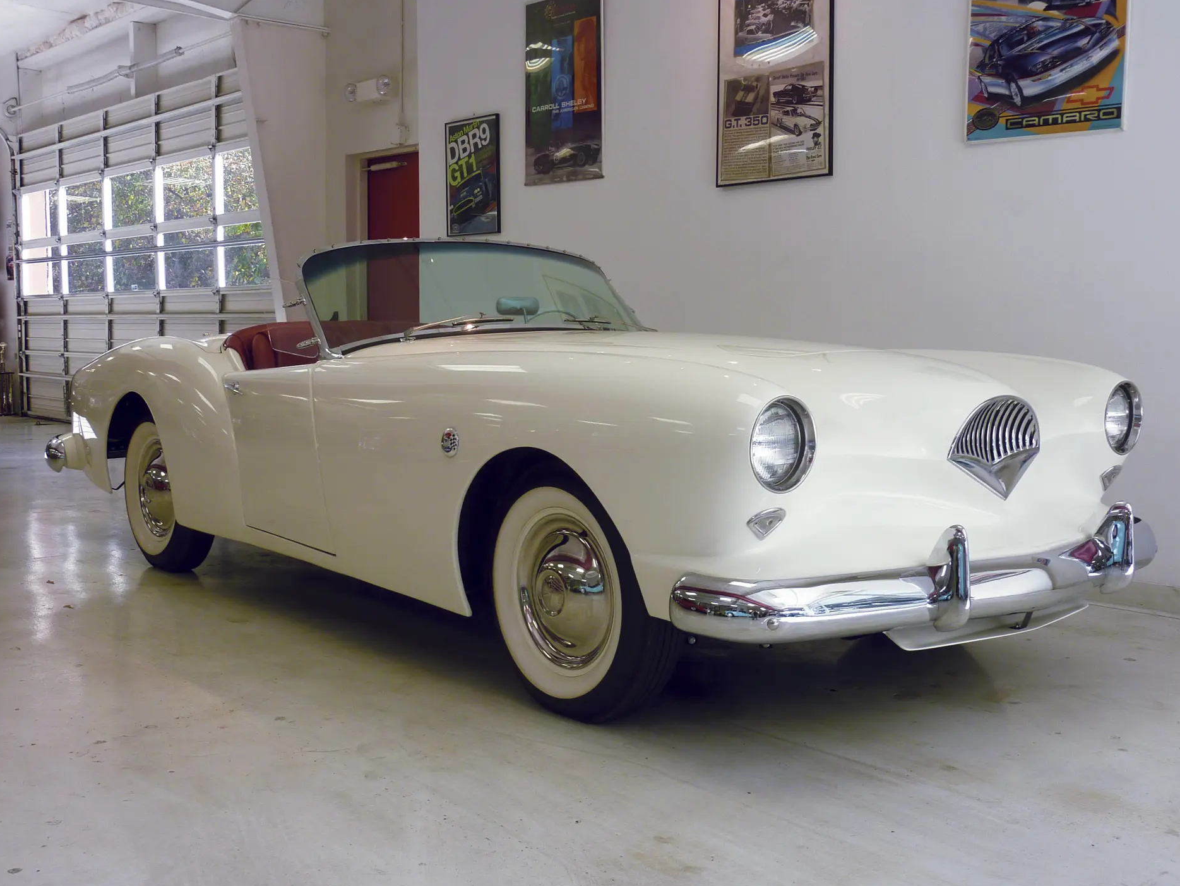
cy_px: 443
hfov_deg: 49.0
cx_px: 589
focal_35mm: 38
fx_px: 1295
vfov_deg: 37.7
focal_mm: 6.1
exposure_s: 1/80
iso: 80
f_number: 3.6
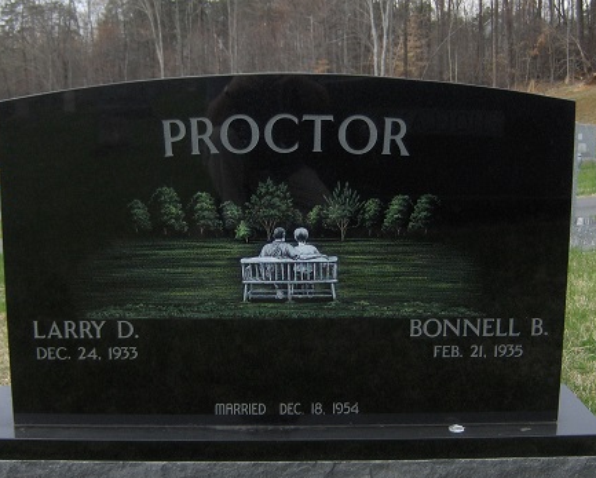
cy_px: 263
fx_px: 918
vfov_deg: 29.2
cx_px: 251
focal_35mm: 52
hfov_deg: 35.9
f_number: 2.8
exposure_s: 1/318
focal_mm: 7.5
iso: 100
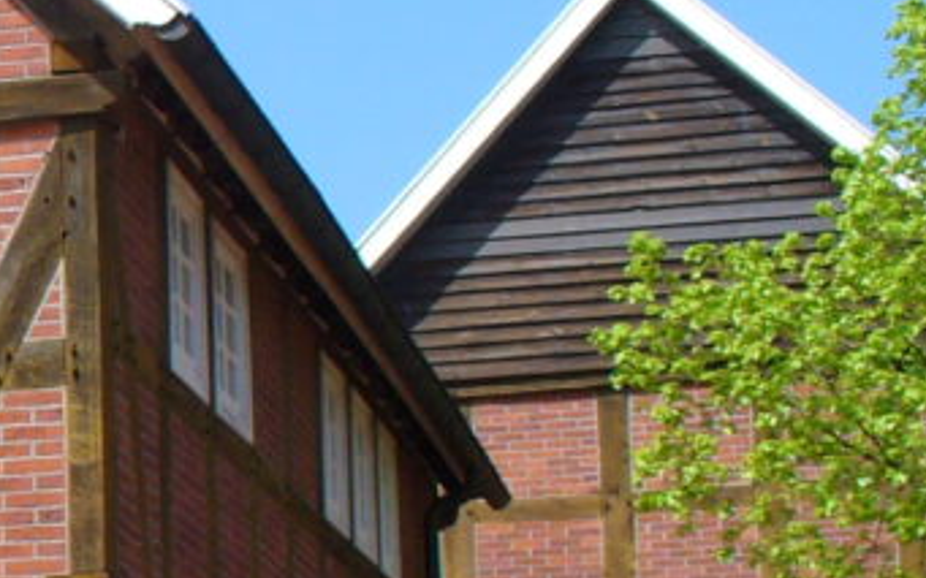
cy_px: 505
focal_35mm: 138
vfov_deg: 9.5
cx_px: -641
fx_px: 3482
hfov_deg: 13.8
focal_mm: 6.1
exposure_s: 1/320
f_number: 5.6
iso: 100
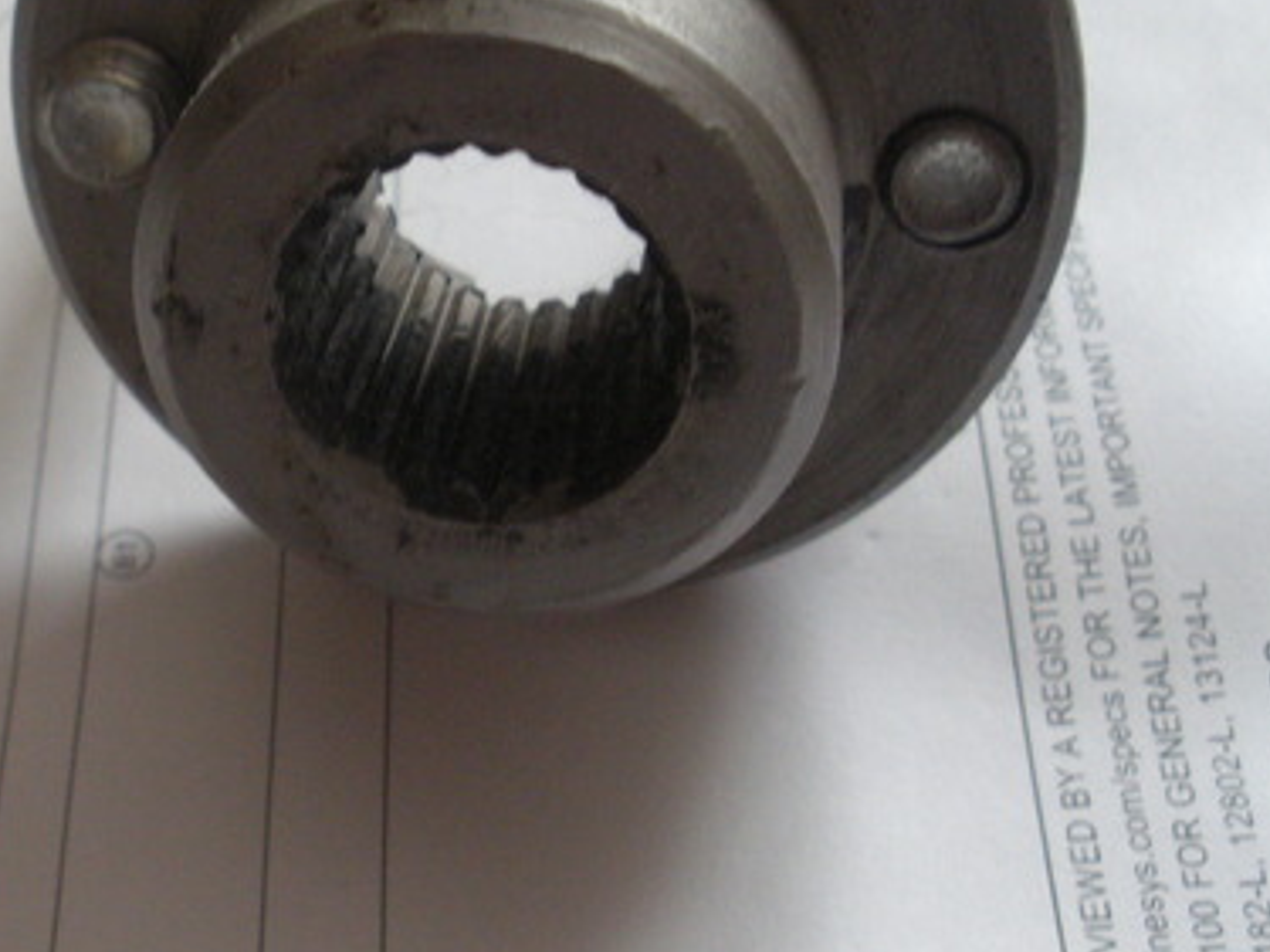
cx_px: 373
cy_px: 451
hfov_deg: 29.1
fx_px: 2421
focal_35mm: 66
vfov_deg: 22.2
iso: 282
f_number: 3.5
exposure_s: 1/60
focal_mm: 6.3
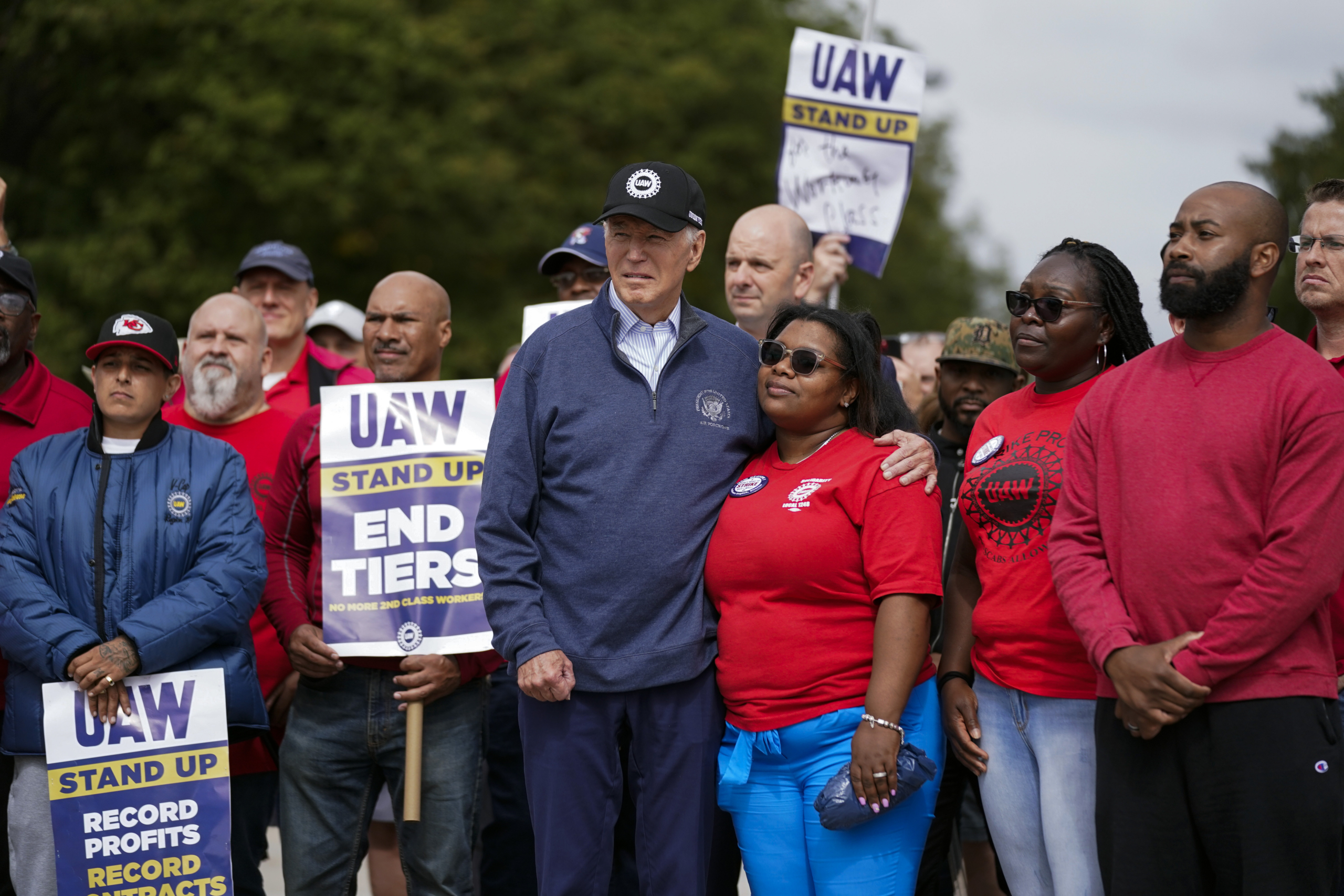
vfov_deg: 10.4
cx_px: 672
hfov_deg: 15.5
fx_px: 4928
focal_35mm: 132
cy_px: 448
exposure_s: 1/2500
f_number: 2.8
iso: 400
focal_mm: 132
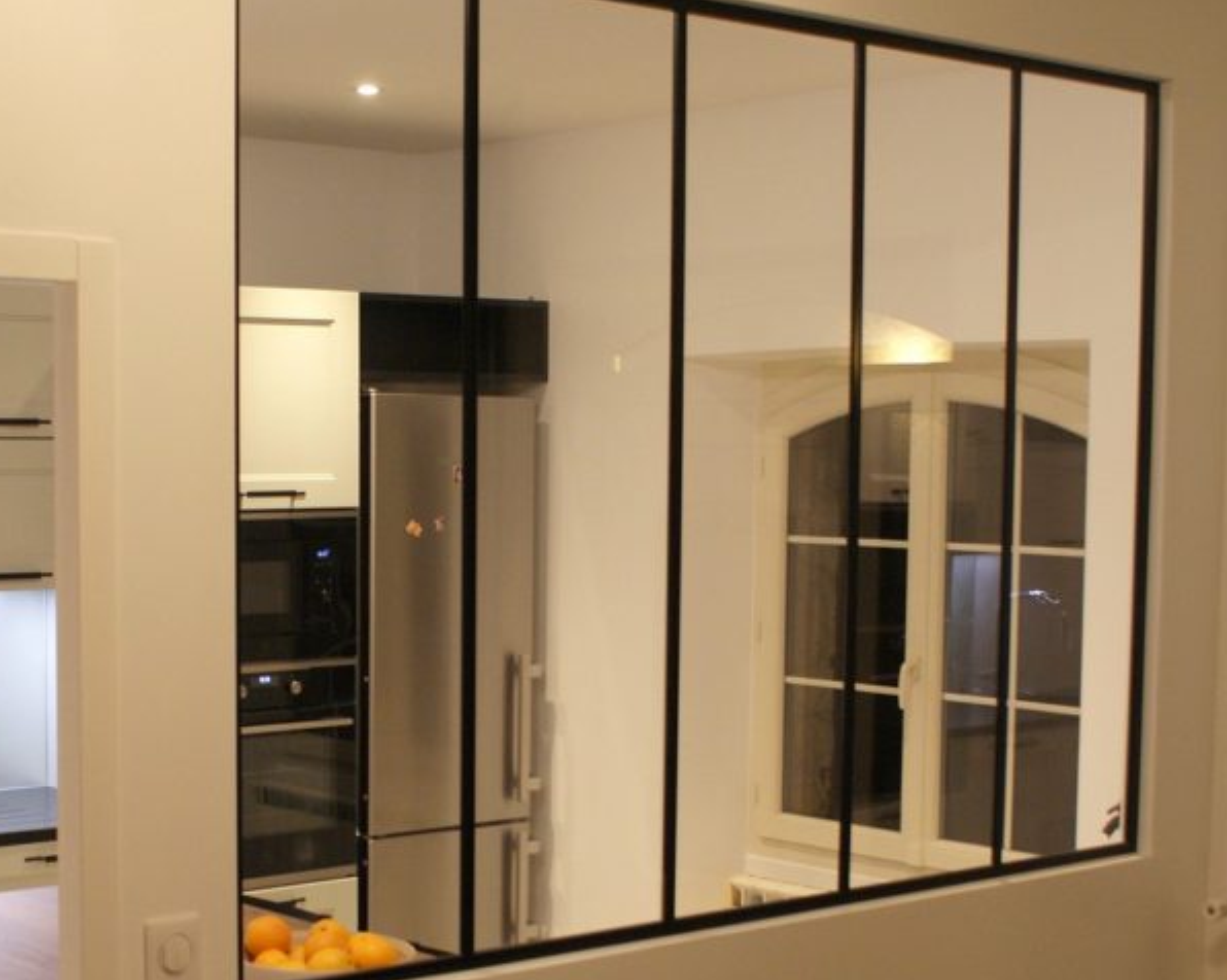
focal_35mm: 63
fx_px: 2286
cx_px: 404
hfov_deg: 29.8
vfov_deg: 24.1
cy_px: 668
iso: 400
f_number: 4.5
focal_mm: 26
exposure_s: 1/20
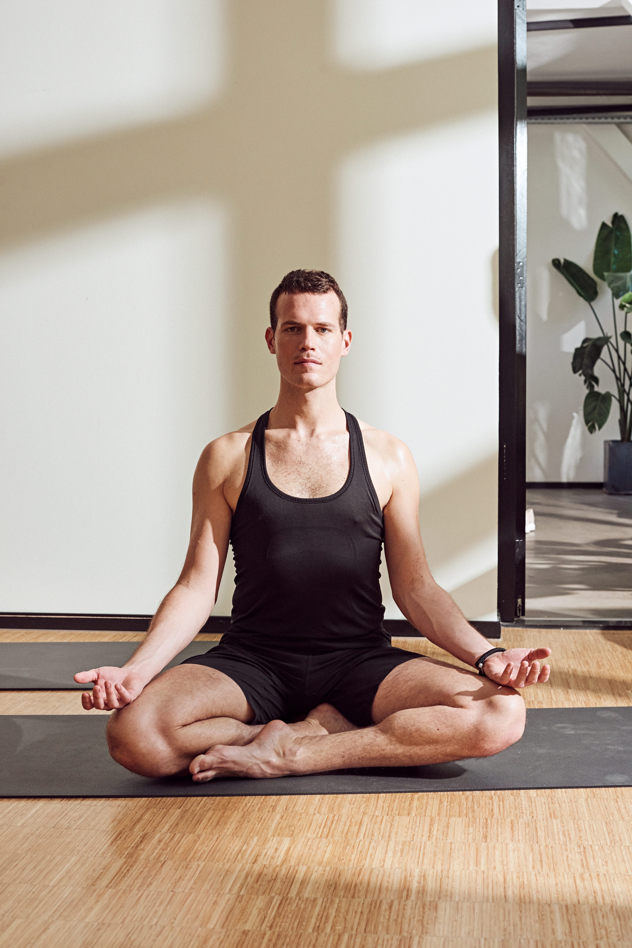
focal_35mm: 50
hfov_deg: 27.0
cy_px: 474
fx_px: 1316
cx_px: 316
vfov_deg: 39.6
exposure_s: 1/200
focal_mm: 50
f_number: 6.3
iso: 640
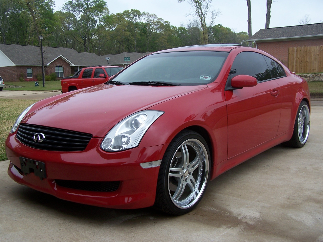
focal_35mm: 38
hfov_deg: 49.0
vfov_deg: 37.7
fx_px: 355
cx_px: 162
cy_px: 121
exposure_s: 1/640
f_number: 4
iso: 80
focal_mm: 6.3
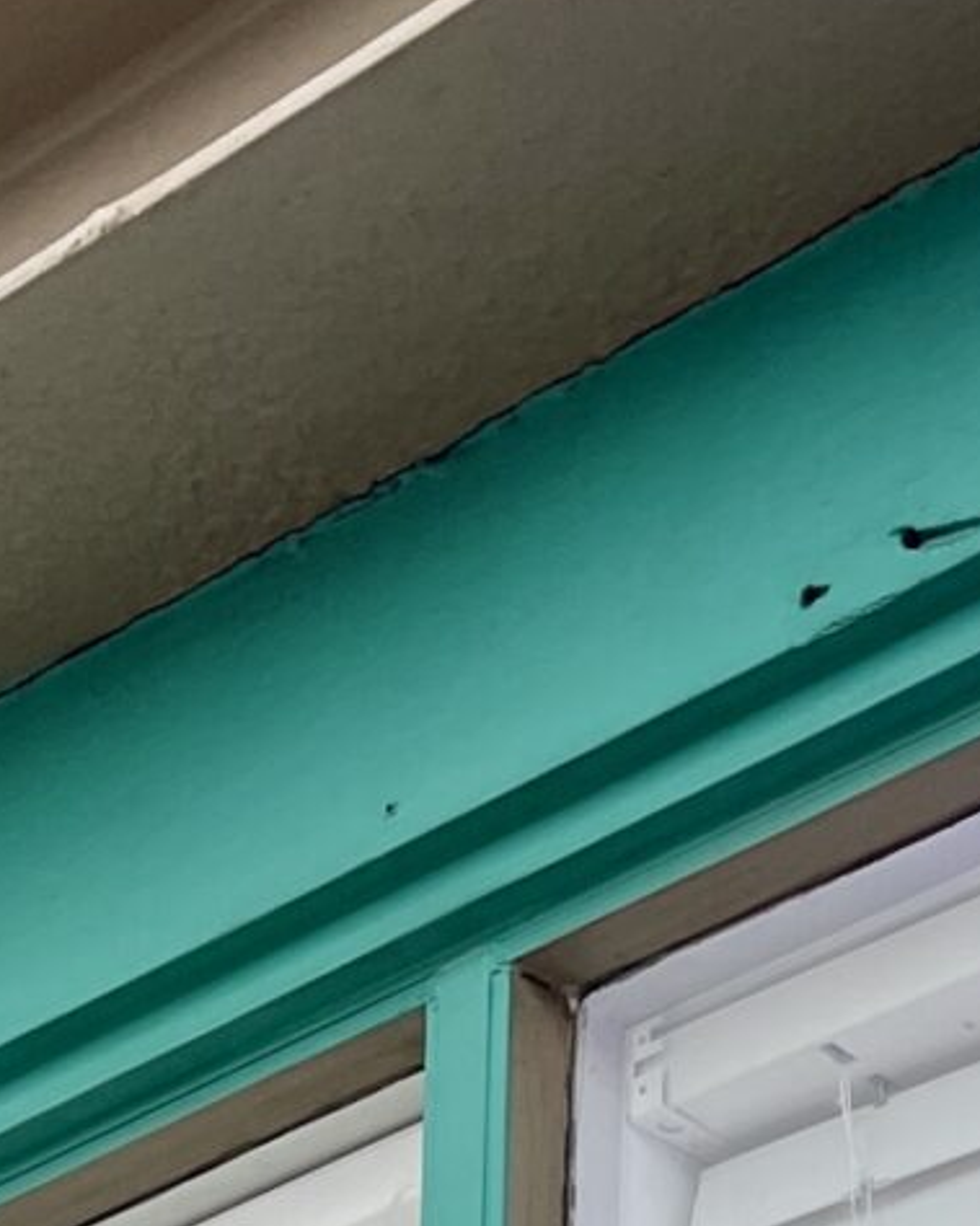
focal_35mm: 137
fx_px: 4969
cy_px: 3150
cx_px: 1639
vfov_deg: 11.2
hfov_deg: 10.7
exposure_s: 1/428
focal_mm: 4.2
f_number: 1.6
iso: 32
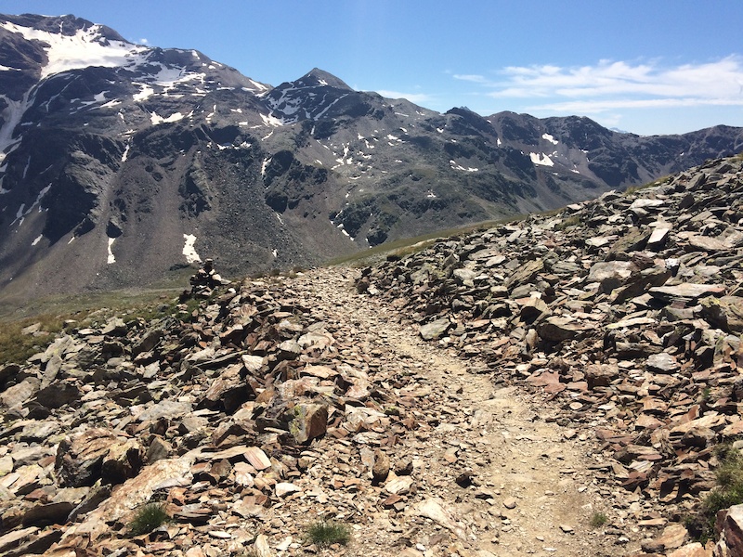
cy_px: 278
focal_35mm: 29
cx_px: 372
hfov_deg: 61.7
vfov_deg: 48.2
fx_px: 622
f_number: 2.2
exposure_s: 1/3165
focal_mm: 4.15
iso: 32
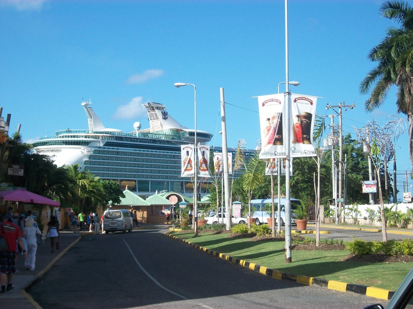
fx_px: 740
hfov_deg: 31.2
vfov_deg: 23.7
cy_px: 154
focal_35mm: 62
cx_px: 206
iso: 80
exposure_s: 1/640
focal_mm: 11
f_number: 4.1
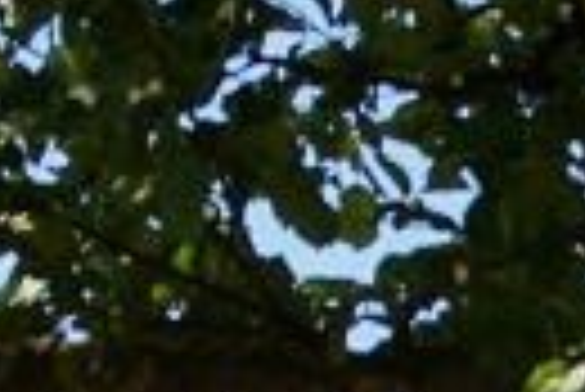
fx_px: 5352
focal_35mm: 329
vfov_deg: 3.9
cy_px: 1527
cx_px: 1973
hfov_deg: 5.7
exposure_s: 1/200
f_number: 8
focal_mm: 28
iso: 100
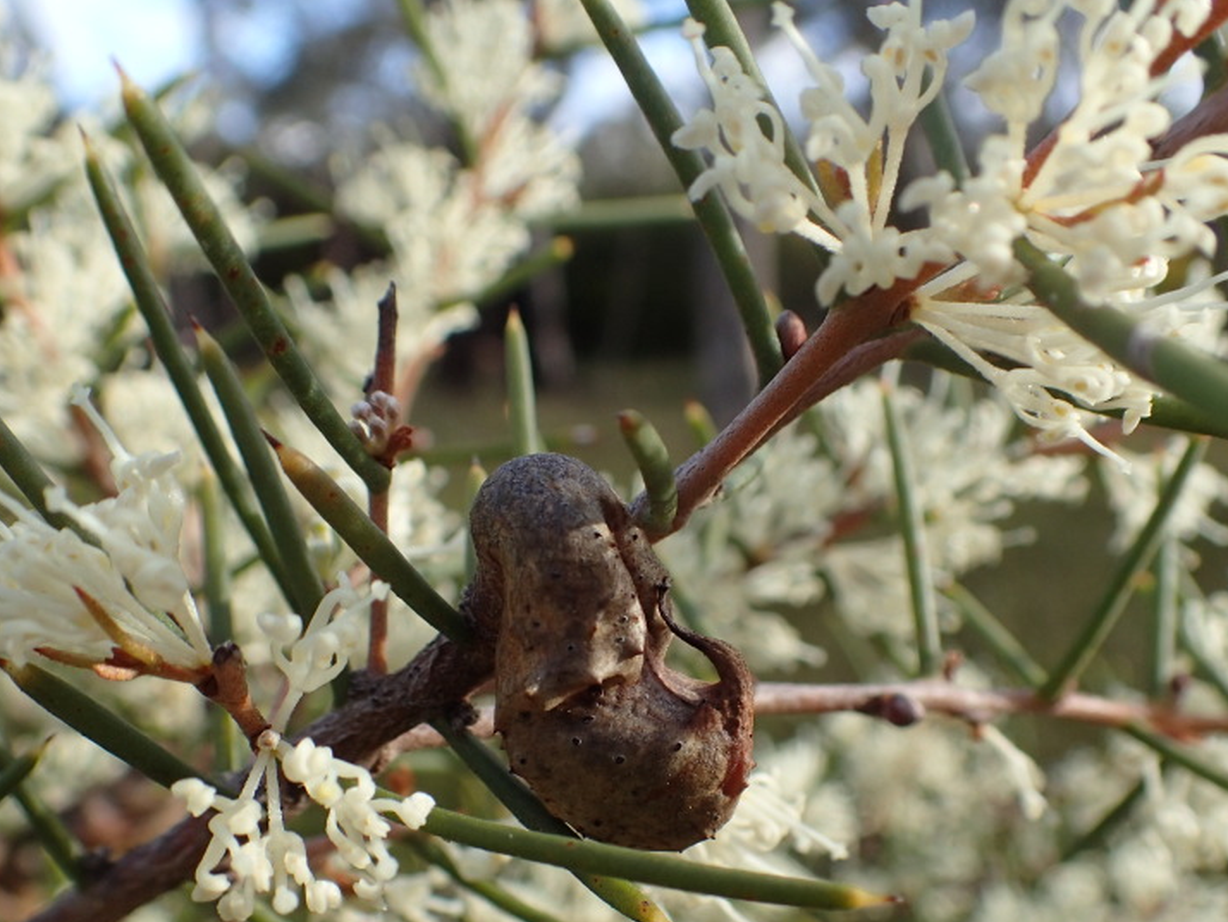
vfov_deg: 33.2
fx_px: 1526
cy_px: 654
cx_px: 595
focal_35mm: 43
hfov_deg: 43.8
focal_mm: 5.5
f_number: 3.2
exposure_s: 1/400
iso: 100
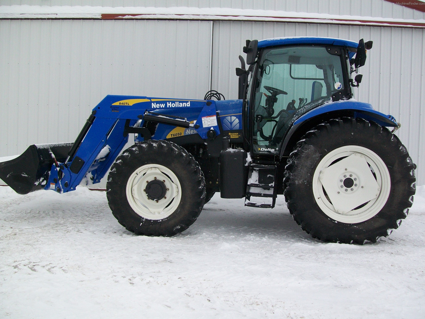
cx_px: 212
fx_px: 442
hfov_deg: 51.4
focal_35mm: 36
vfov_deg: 39.7
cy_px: 160
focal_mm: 6
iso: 64
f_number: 2.7
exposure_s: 1/500
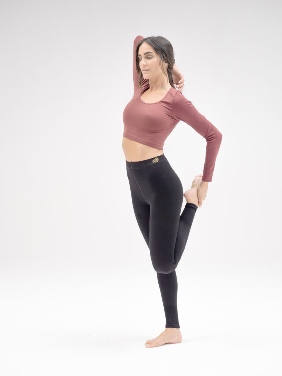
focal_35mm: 80
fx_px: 869
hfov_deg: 18.4
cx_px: 141
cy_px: 188
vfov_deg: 24.4
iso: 320
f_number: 3.2
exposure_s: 1/80
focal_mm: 40
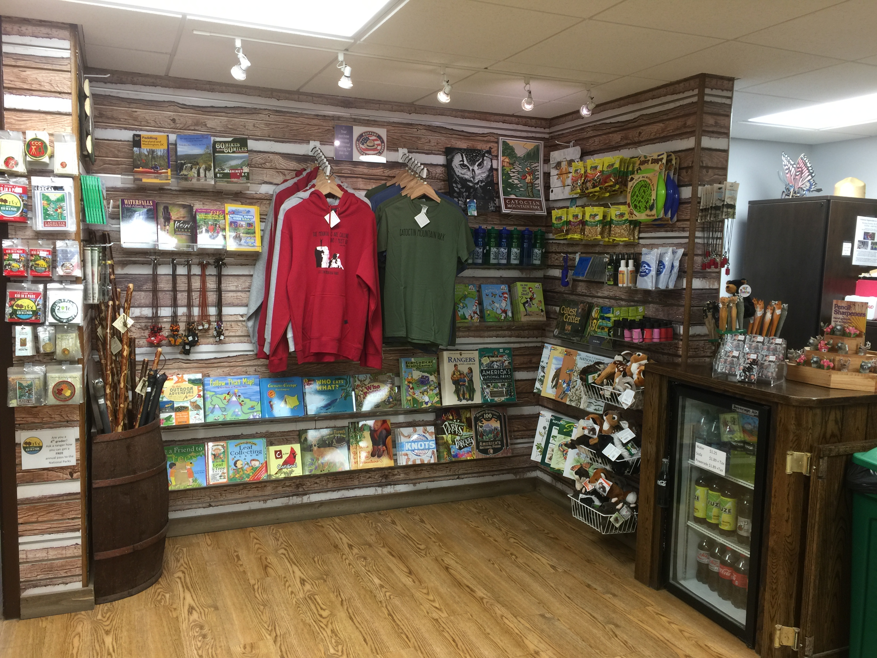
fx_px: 735
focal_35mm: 29
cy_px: 329
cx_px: 438
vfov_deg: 48.2
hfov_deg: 61.7
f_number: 2.2
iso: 32
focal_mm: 4.15
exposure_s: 1/15
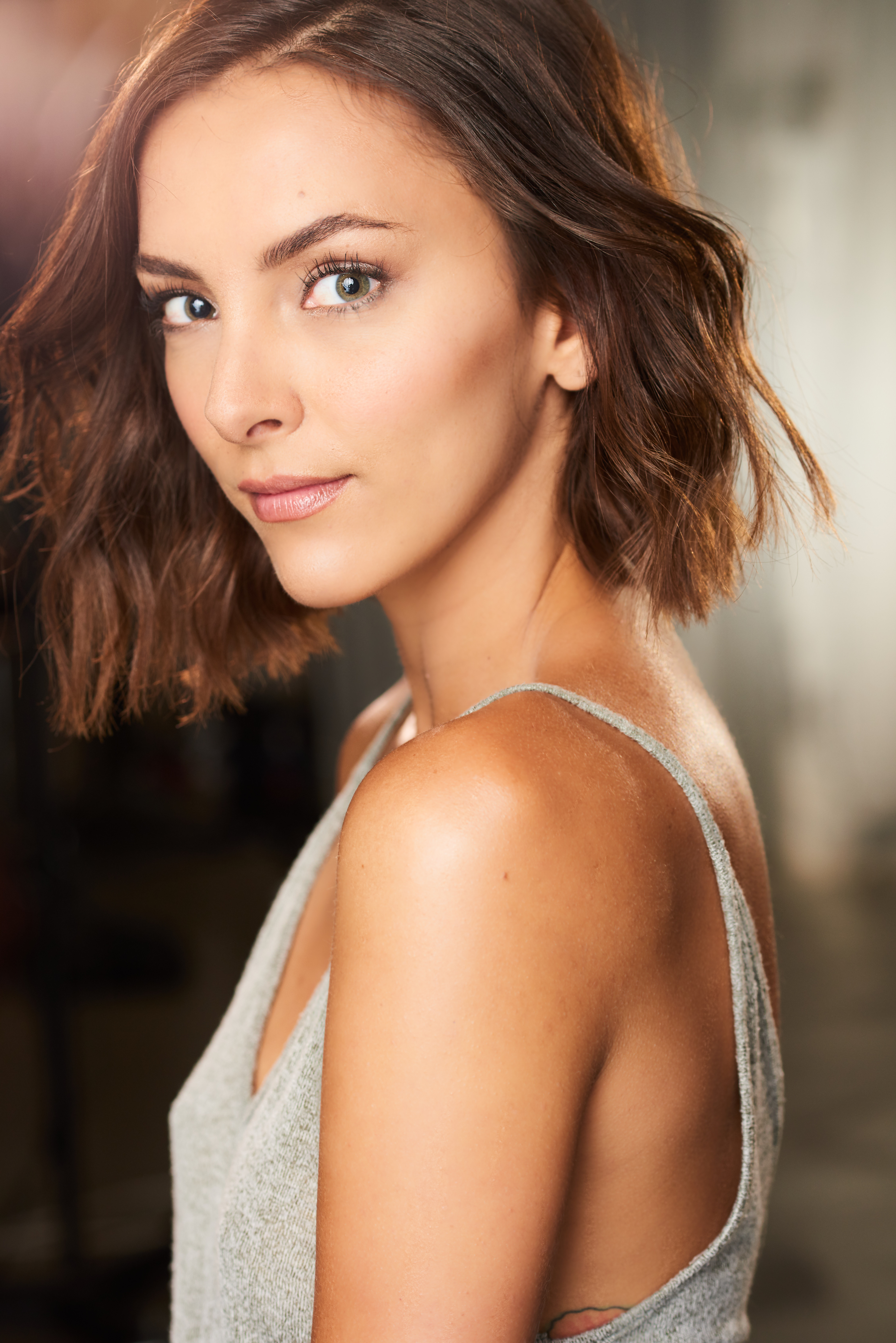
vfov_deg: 23.9
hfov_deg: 16.1
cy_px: 672
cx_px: 448
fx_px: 3171
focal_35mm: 85
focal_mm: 85
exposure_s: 1/80
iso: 250
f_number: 5
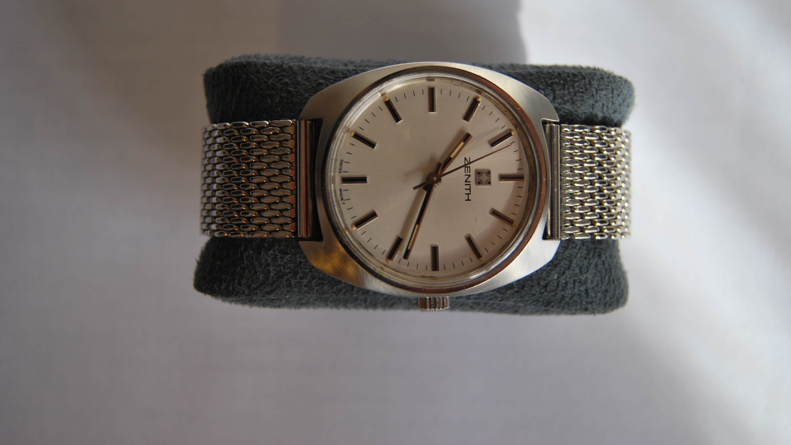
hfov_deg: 42.9
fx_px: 1007
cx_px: 399
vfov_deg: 24.9
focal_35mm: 48
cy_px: 185
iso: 280
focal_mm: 30
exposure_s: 1/60
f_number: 4.2
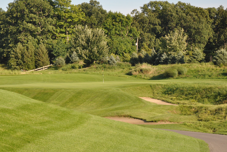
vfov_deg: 10.2
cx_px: 92
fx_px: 851
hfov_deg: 15.2
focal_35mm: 135
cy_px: 65
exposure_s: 1/500
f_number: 5.6
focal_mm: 70
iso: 200
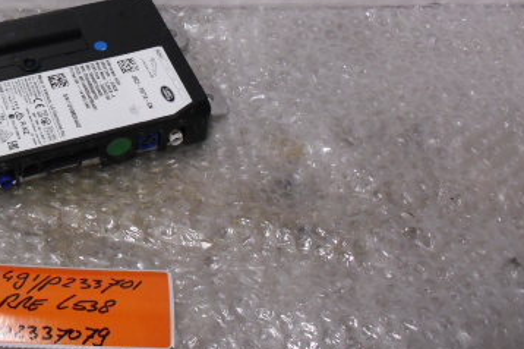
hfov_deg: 29.2
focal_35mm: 67
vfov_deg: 20.0
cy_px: 51
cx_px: 85
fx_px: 974
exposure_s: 1/60
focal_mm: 6.3
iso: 200
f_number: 3.1
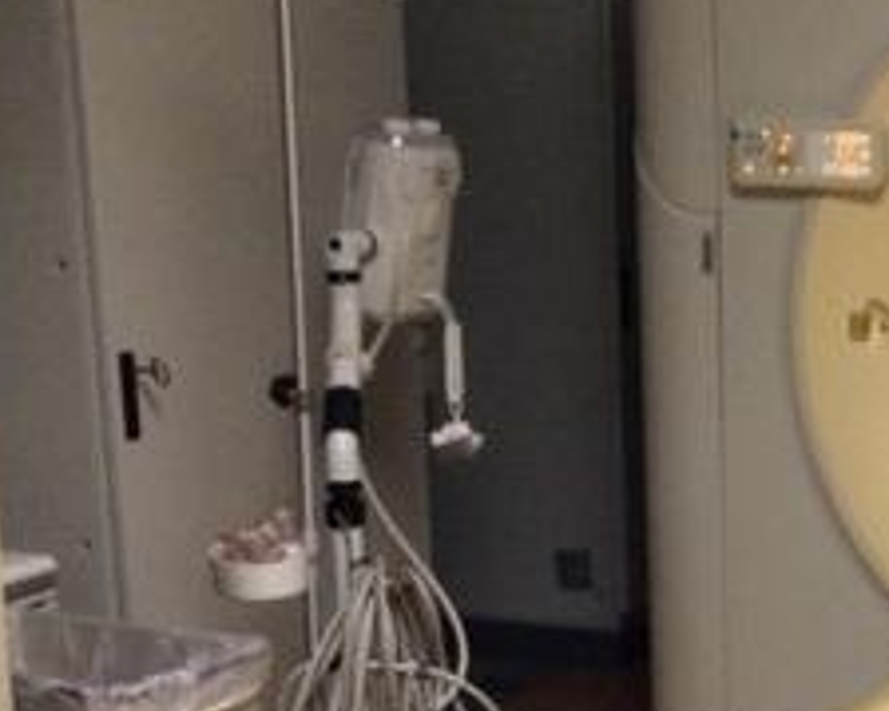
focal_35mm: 81
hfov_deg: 21.6
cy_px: 485
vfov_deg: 18.9
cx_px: 1107
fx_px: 2130
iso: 200
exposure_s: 1/30
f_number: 2.2
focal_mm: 4.15
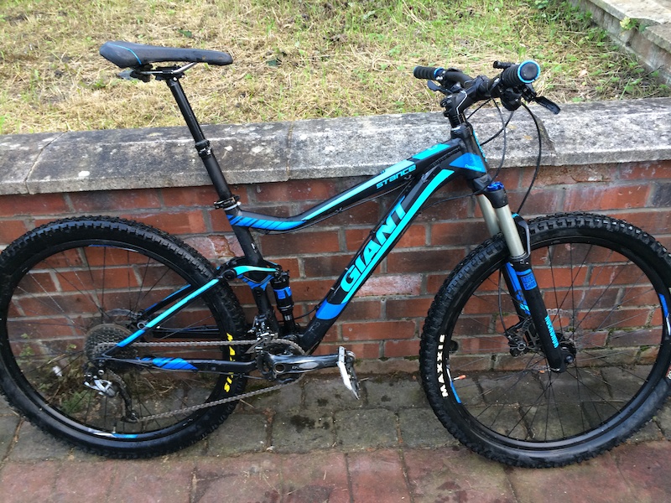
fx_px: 562
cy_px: 252
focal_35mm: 29
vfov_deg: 48.2
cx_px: 336
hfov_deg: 61.7
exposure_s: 1/33
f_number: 2.2
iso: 80
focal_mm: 4.15
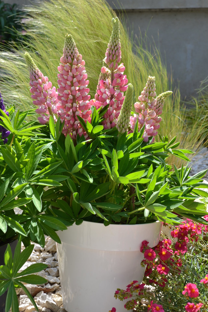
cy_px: 156
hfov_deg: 16.6
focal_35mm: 82
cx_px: 104
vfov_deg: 24.6
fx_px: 715
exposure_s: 1/125
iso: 160
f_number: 8
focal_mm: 55
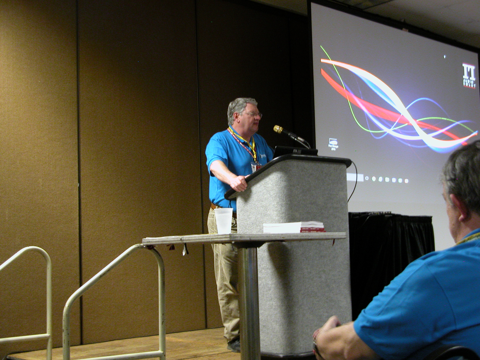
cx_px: 240
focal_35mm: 54
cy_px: 180
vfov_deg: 27.0
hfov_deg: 35.5
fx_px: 749
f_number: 3.1
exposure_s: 1/4.4
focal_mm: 13.7
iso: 364
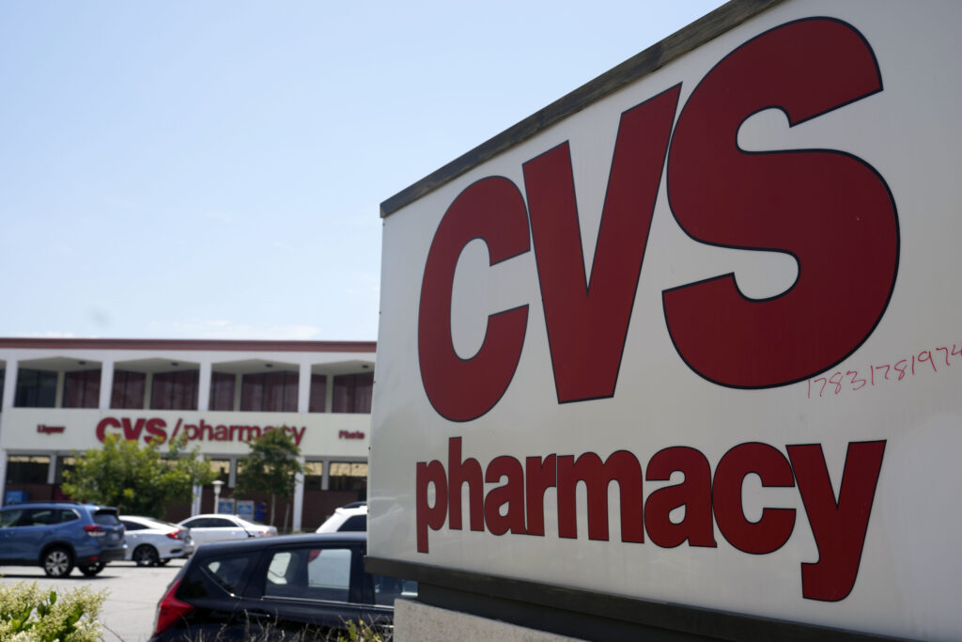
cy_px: 321
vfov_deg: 35.1
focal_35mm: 38
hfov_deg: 50.7
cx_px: 481
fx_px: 1016
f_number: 5
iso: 100
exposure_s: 1/500
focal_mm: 38
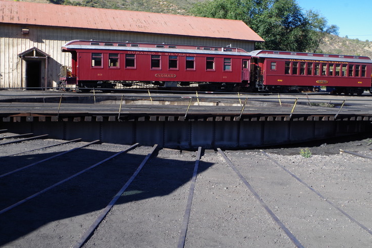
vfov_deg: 31.9
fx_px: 434
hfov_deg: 46.4
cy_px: 110
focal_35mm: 42
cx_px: 182
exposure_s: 1/320
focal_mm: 24.38
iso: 400
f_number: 8
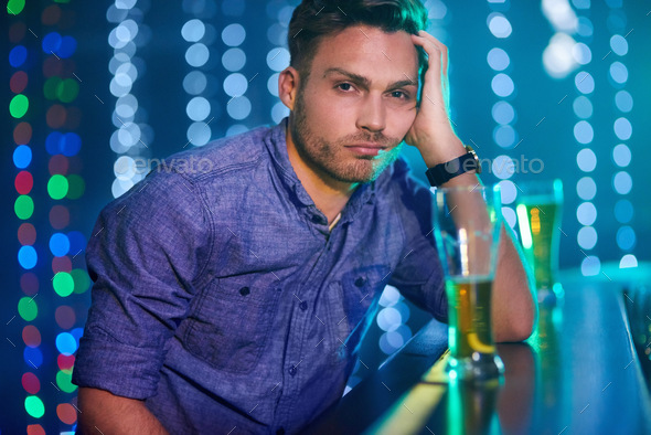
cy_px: 218
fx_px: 1538
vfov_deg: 16.1
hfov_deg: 23.9
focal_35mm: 85
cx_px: 326
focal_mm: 85
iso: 800
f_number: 1.8
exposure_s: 1/320
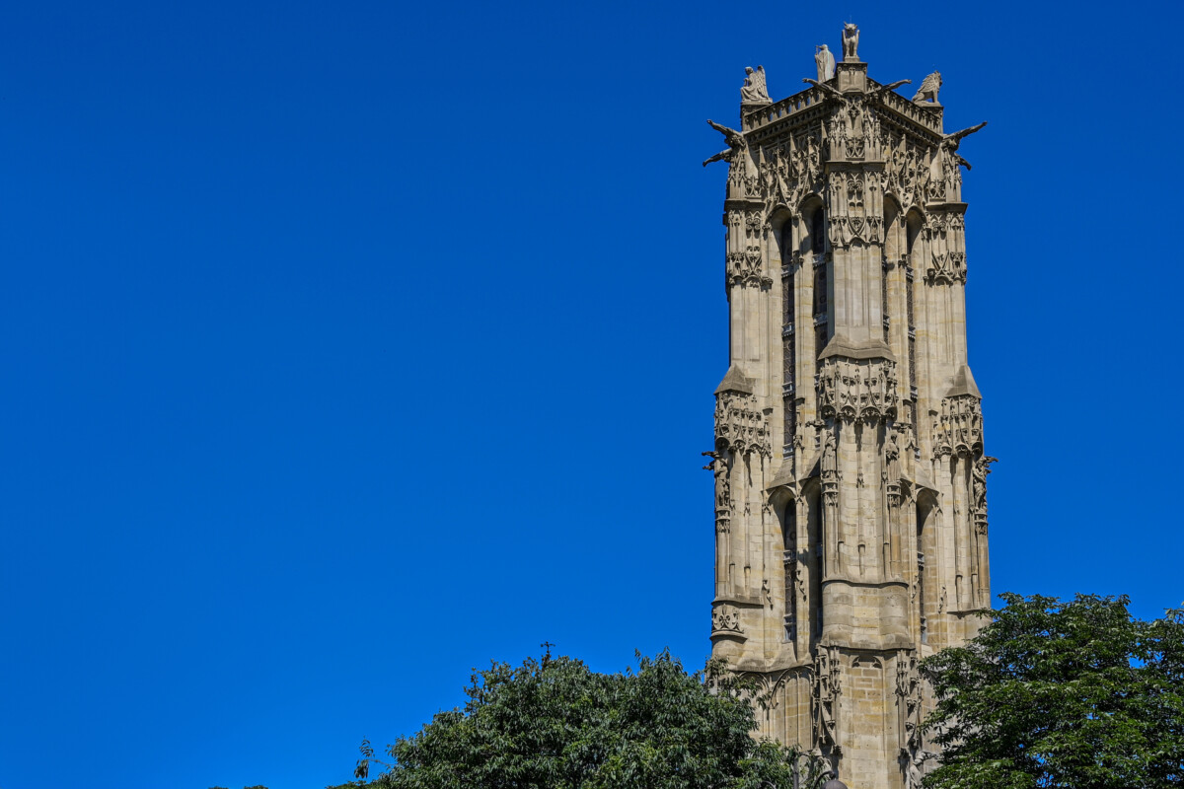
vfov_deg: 21.2
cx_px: 592
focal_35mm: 64
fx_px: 2105
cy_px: 394
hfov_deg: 31.4
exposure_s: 1/500
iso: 100
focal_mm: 43
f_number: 8
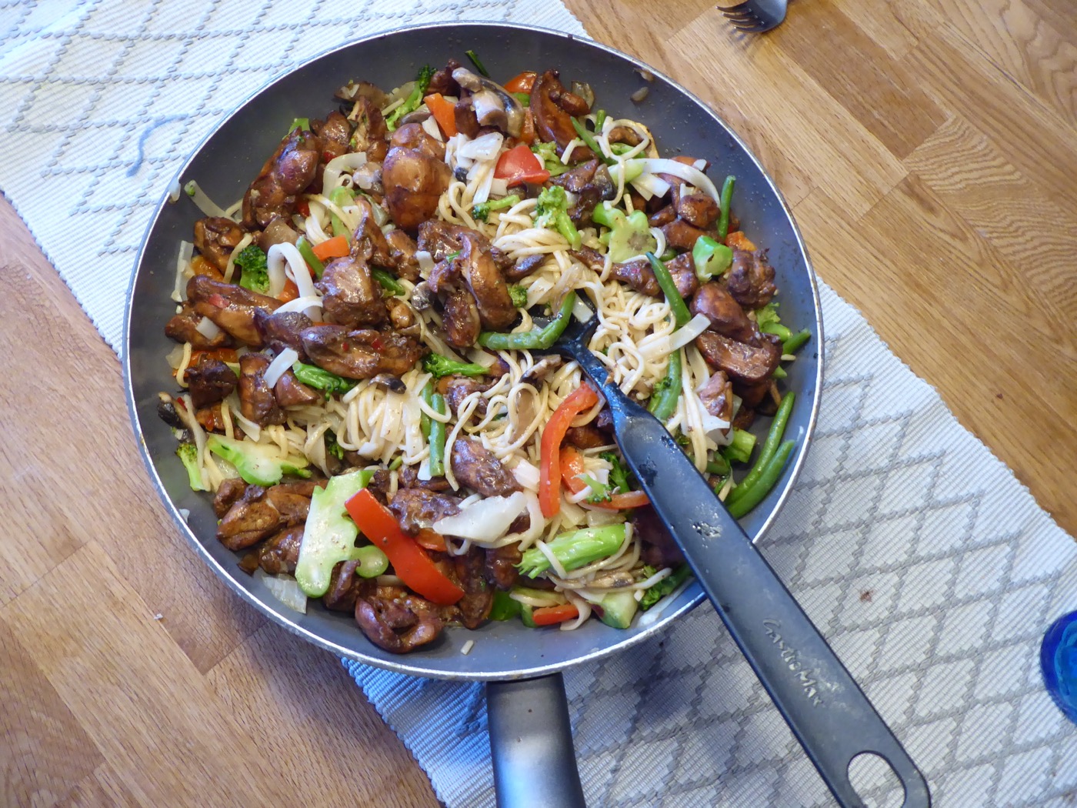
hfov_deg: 69.4
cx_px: 538
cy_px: 404
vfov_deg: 54.9
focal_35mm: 25
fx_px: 778
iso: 400
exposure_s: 1/13
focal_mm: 4.3
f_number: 3.3
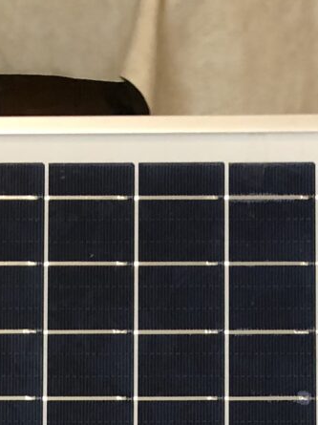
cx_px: 34
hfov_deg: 11.4
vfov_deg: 12.9
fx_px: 1582
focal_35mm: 129
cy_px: 909
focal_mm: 3.99
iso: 25
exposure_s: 1/30
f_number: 1.8
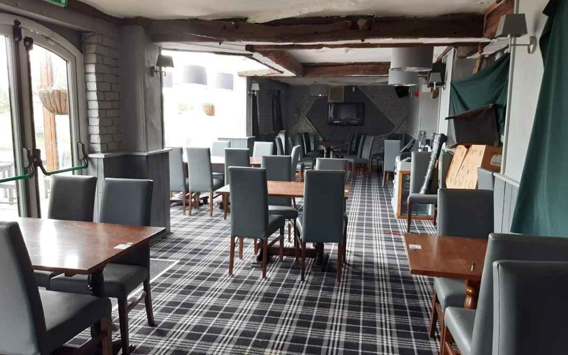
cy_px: 193
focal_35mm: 28
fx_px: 433
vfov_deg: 44.5
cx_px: 286
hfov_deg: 66.5
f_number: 1.7
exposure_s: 1/50
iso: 100
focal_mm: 3.92
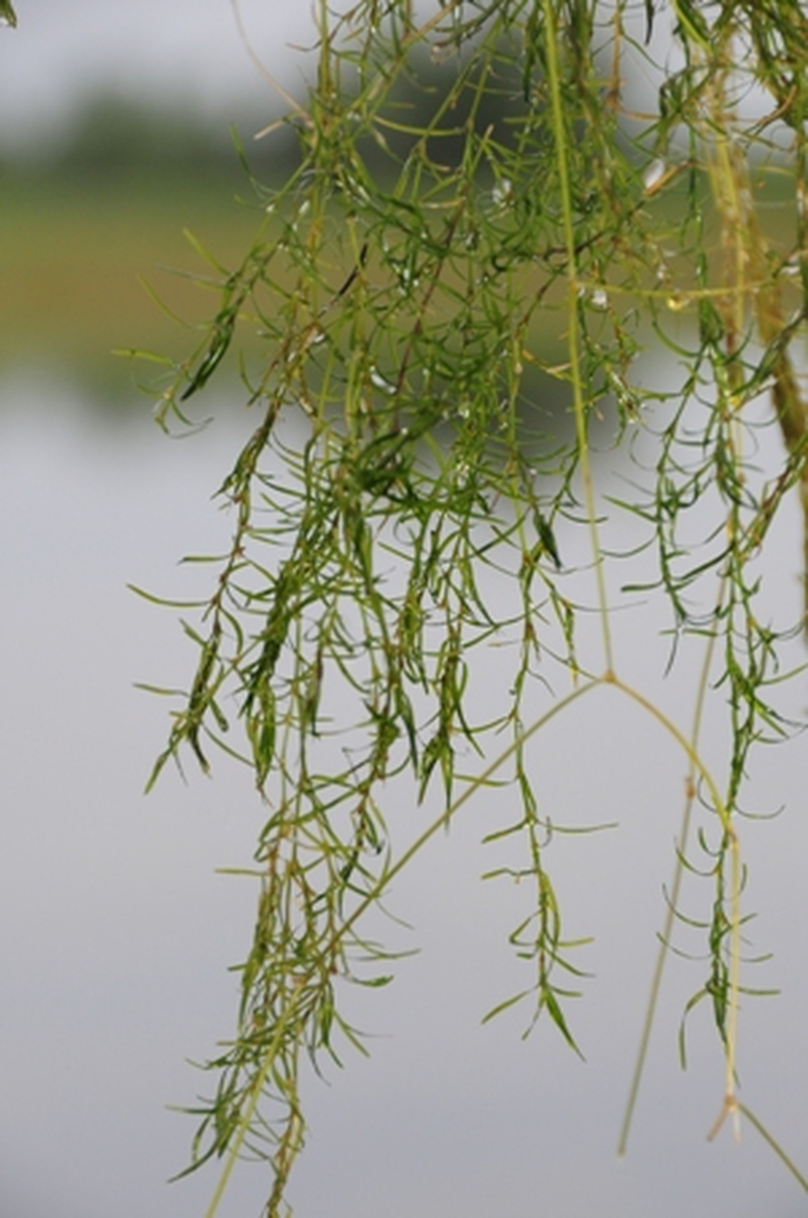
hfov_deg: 6.1
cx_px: 404
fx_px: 7598
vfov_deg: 9.2
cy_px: 609
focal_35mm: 225
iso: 400
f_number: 8
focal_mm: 150
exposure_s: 1/250
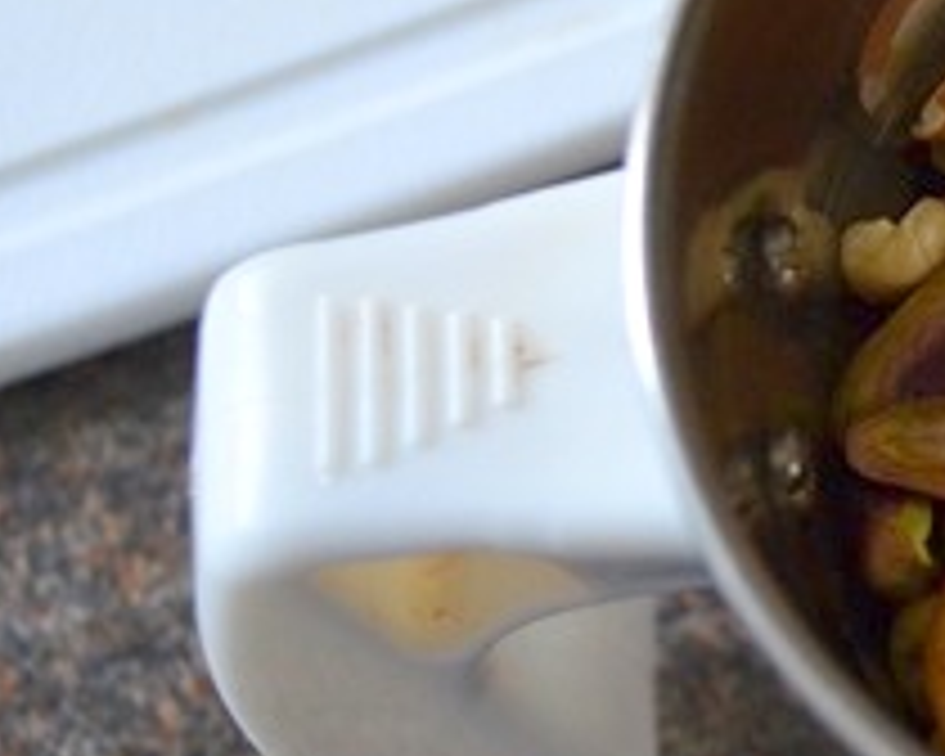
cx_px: 1256
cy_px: 122
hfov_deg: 15.2
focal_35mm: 120
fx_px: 3356
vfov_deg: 12.8
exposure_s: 1/60
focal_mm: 28
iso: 800
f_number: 4.5
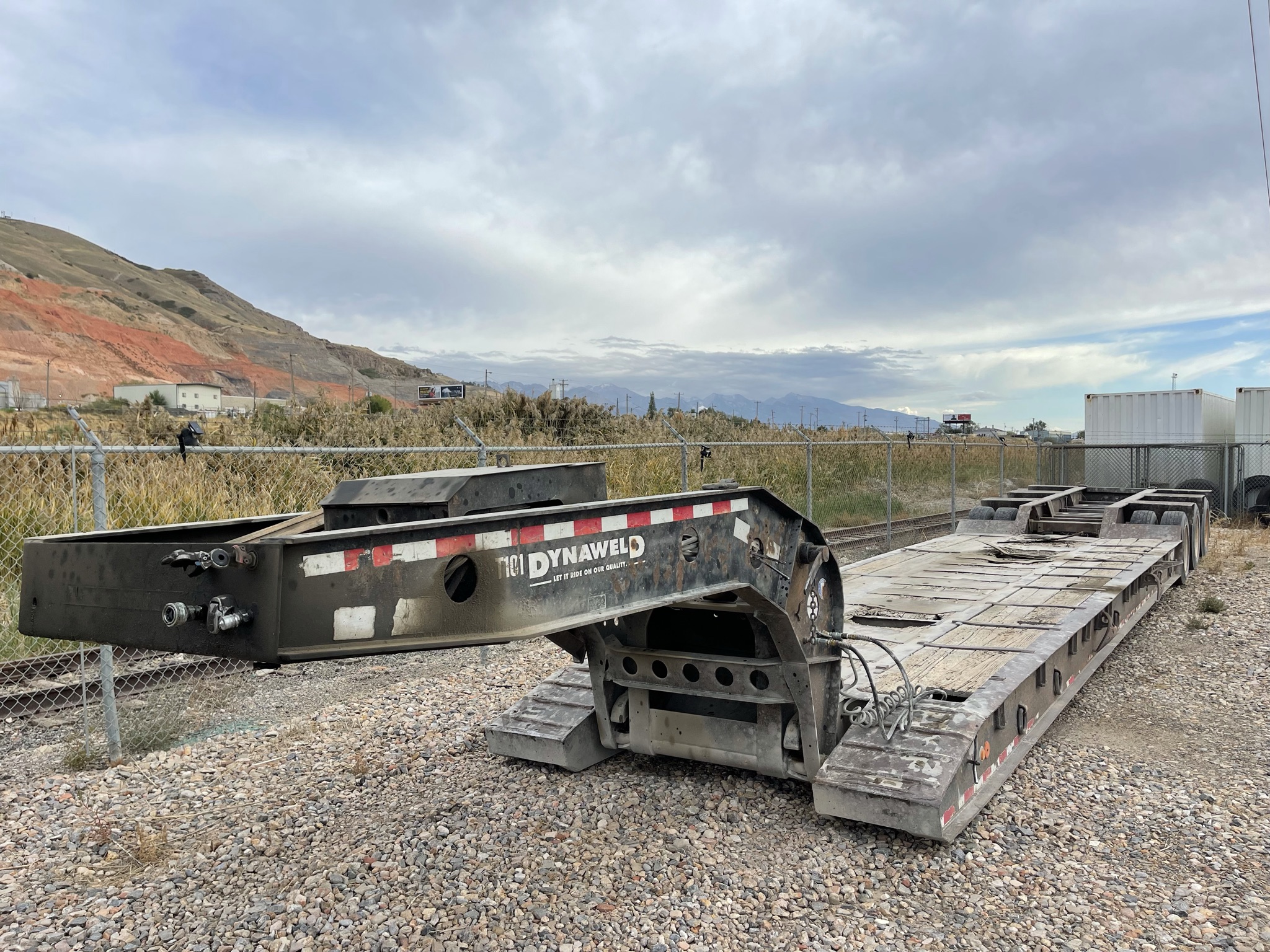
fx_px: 954
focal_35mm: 26
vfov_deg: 53.1
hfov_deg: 67.3
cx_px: 635
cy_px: 476
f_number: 1.6
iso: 32
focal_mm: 5.1
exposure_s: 1/3788
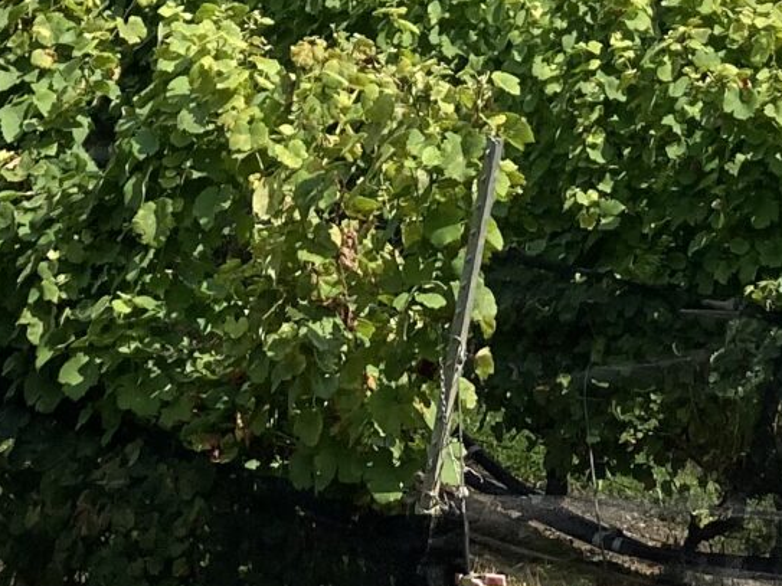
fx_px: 2981
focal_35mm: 132
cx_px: 662
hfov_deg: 14.8
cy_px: -636
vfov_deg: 10.2
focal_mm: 3.99
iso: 20
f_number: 1.8
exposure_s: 1/2000
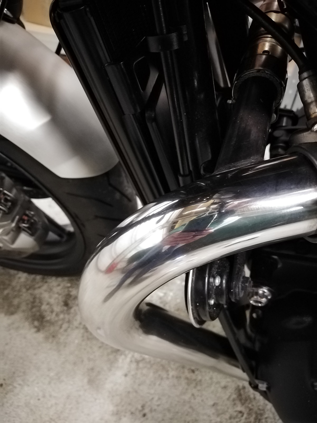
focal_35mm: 26
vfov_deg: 67.3
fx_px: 317
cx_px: 158
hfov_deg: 53.1
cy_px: 212
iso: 1292
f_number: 1.8
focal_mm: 3.62
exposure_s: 1/15
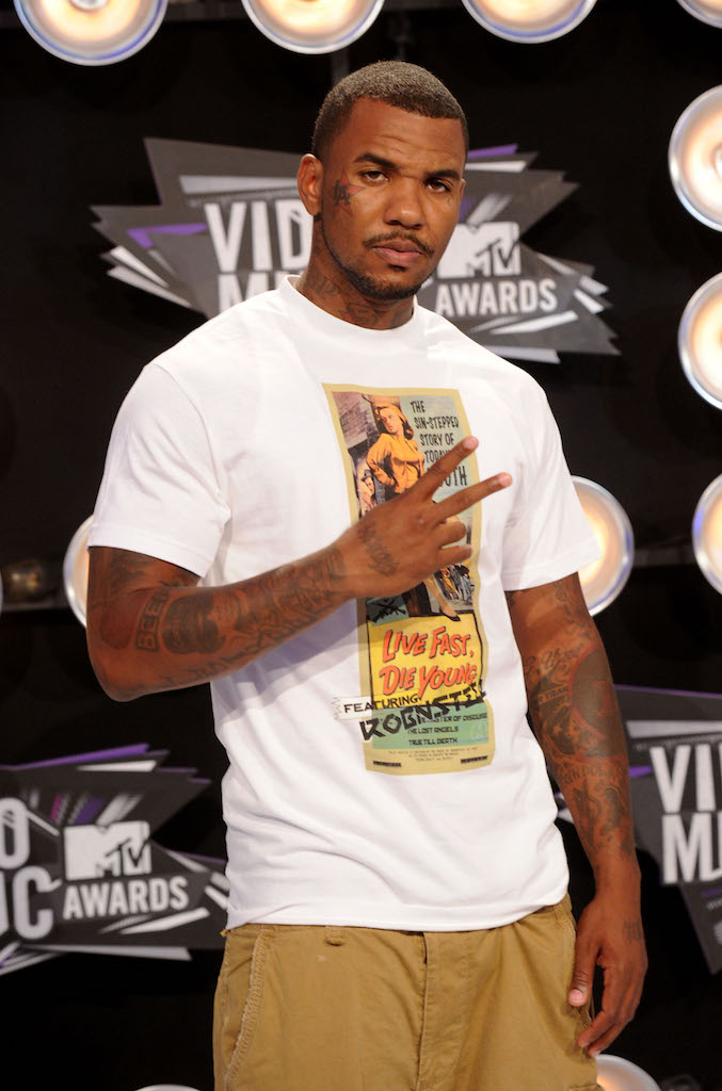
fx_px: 3691
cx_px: 361
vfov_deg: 16.8
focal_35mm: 122
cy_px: 546
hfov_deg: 11.2
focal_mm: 122
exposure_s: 1/200
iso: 3200
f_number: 4
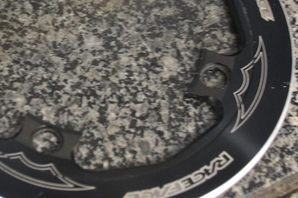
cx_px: 85
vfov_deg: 13.3
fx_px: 844
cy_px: 47
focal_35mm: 102
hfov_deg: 19.9
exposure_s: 1/15
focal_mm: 36
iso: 2200
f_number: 5
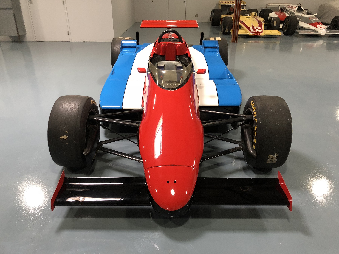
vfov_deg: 49.7
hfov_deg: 63.4
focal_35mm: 28
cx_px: 170
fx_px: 274
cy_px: 127
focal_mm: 4
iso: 100
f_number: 1.8
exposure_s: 1/15
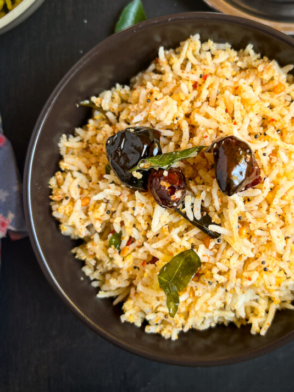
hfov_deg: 40.3
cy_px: 173
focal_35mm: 35
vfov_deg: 52.5
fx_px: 396
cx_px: 192
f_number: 1.5
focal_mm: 5.7
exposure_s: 1/300
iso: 50
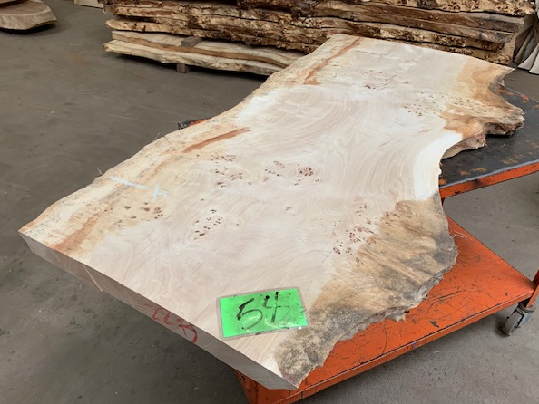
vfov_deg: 49.8
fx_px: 436
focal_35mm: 28
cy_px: 209
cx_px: 287
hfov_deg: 63.4
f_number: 1.8
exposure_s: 1/81
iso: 100
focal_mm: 4.25
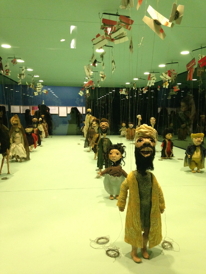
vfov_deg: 55.3
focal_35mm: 33
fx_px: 262
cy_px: 137
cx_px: 103
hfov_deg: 43.0
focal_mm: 4.12
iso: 320
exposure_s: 1/20
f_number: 2.4
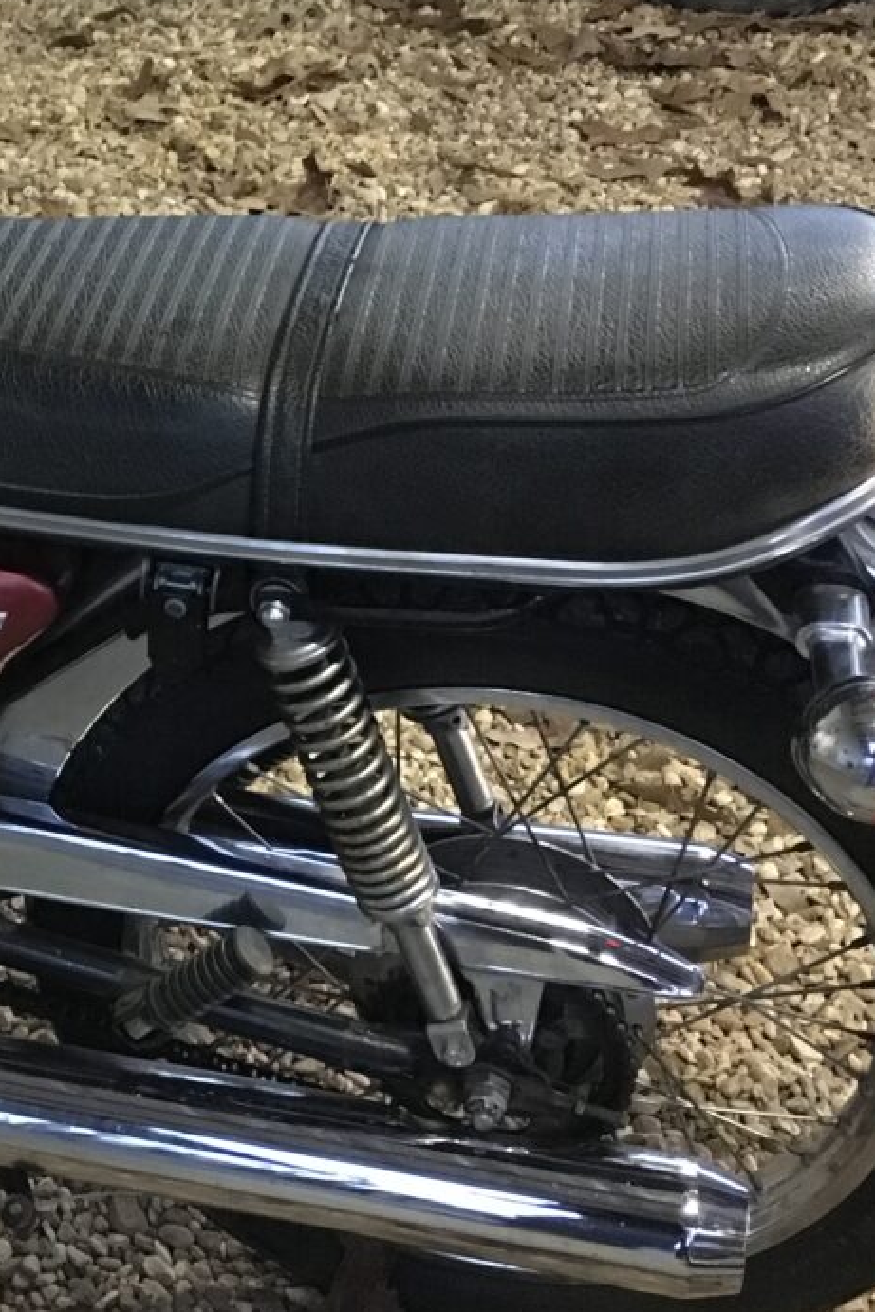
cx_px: -131
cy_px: 473
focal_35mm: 67
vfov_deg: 29.9
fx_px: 2441
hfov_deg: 19.3
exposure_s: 1/15
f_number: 2.2
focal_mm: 4.15
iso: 400
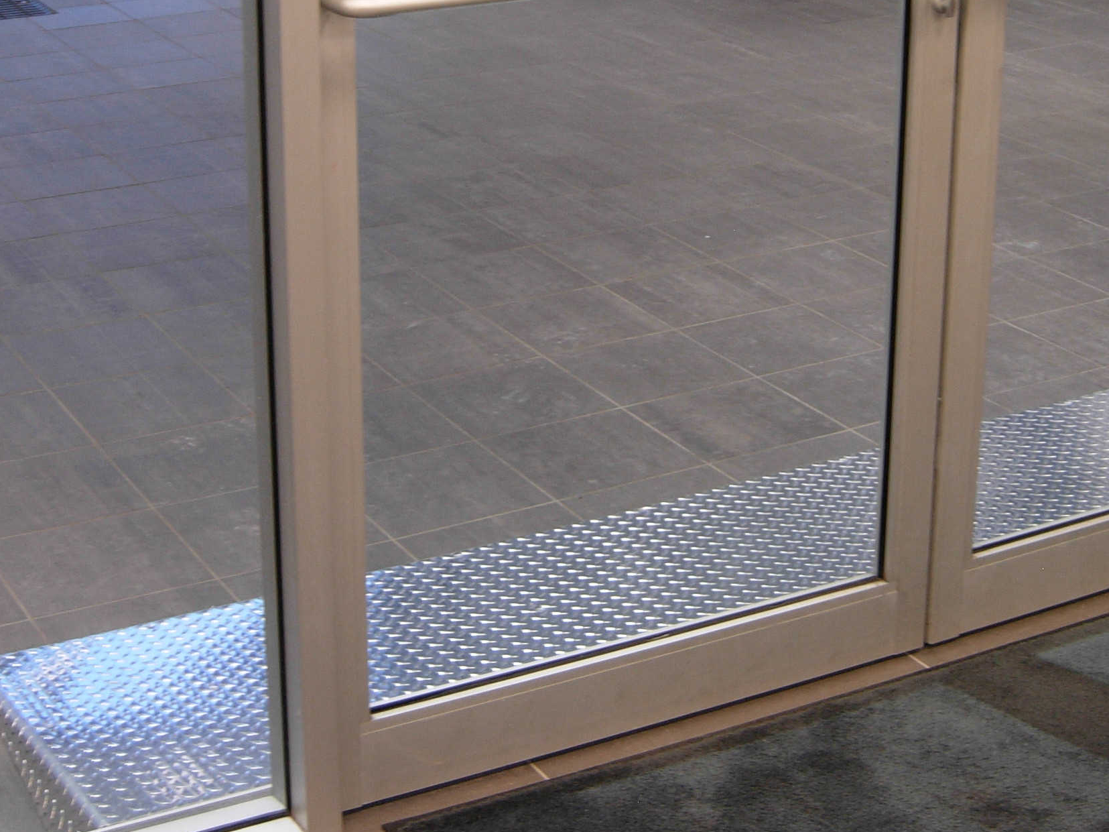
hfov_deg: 27.4
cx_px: 627
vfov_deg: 20.4
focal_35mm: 71
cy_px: 117
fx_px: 2274
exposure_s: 1/14.2
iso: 50
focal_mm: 7.5
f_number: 2.7
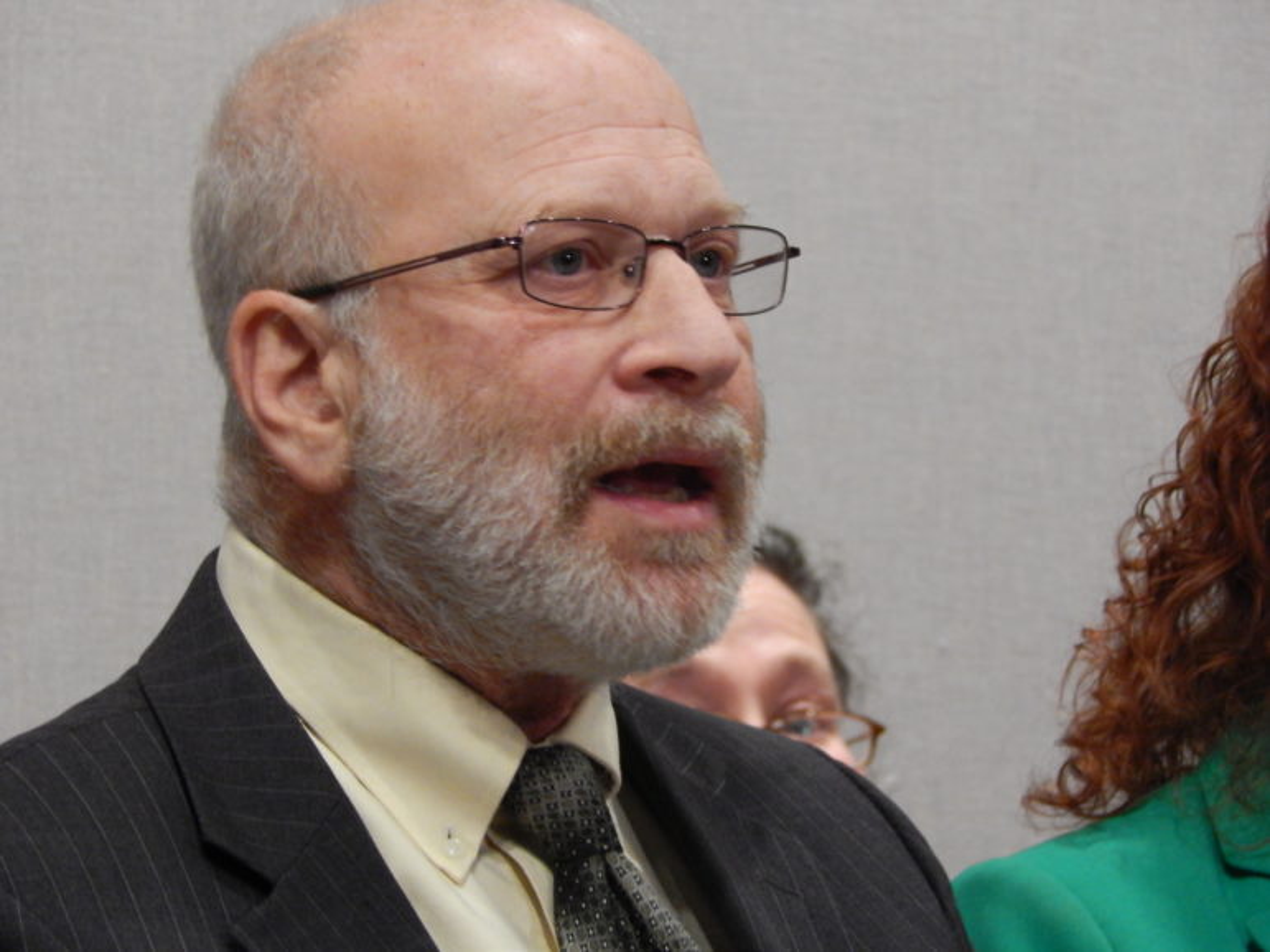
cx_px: 635
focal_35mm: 388
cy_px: 476
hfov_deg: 5.1
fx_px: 14233
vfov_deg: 3.8
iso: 640
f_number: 5.7
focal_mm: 69
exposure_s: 1/30
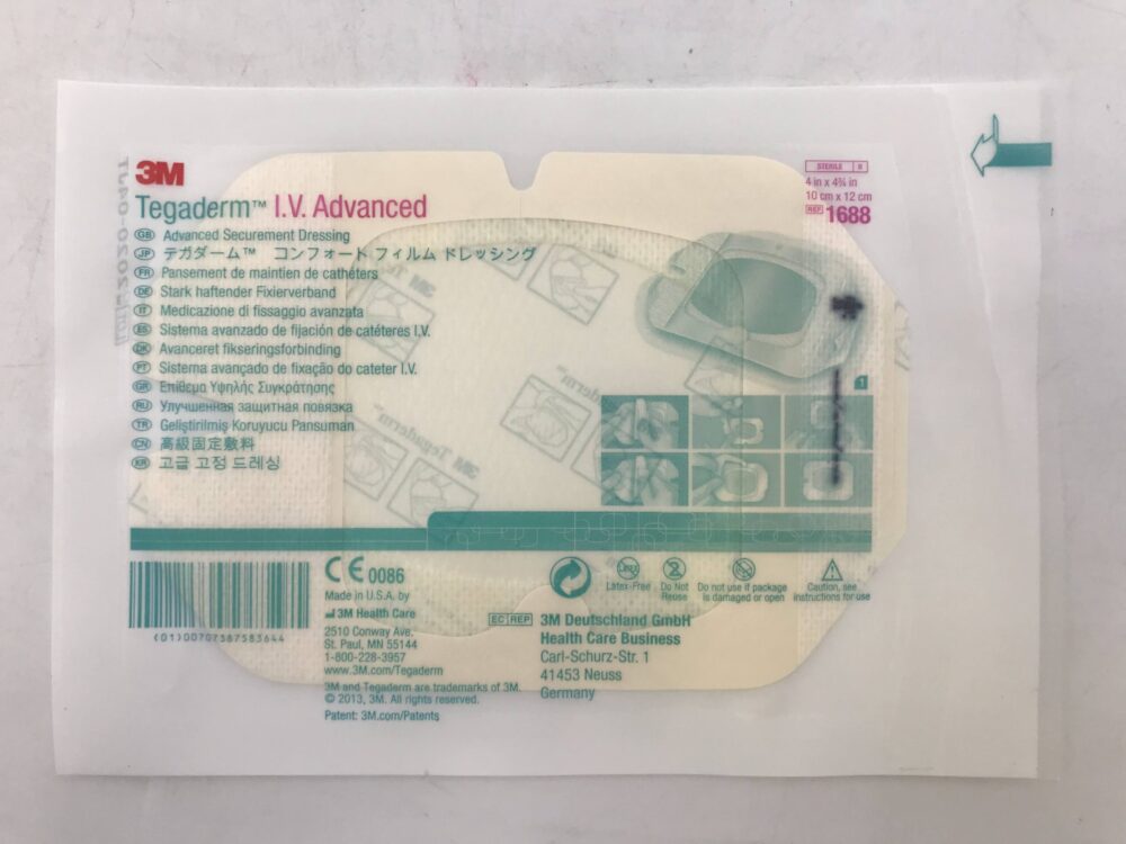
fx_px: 911
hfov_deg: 63.4
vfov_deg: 49.7
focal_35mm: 28
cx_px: 563
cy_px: 422
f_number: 1.8
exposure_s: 1/60
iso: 25
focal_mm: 3.99
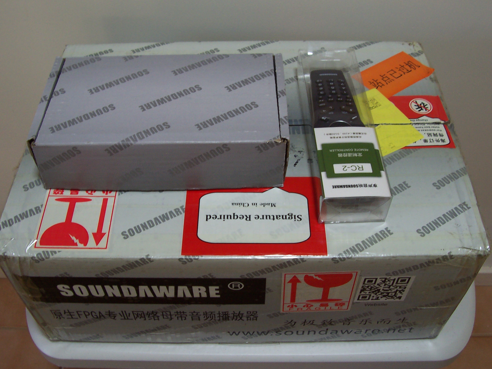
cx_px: 246
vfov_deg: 38.7
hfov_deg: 50.1
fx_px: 526
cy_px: 184
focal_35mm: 37
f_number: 2.8
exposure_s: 1/30
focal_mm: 5.6
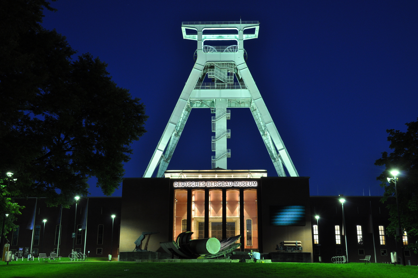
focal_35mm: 39
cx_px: 209
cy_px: 139
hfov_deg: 49.6
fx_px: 452
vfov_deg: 34.1
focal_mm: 26
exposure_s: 10
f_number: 10
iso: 280
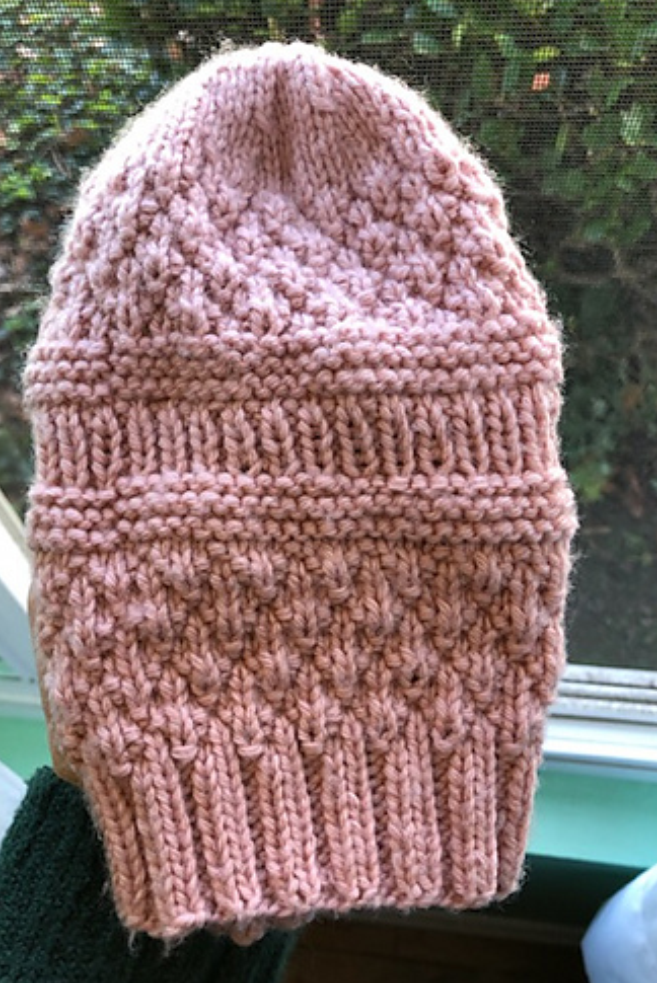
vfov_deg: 61.9
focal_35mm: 30
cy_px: 490
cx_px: 295
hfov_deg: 43.6
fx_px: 820
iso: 25
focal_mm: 3.99
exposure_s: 1/30
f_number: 1.8
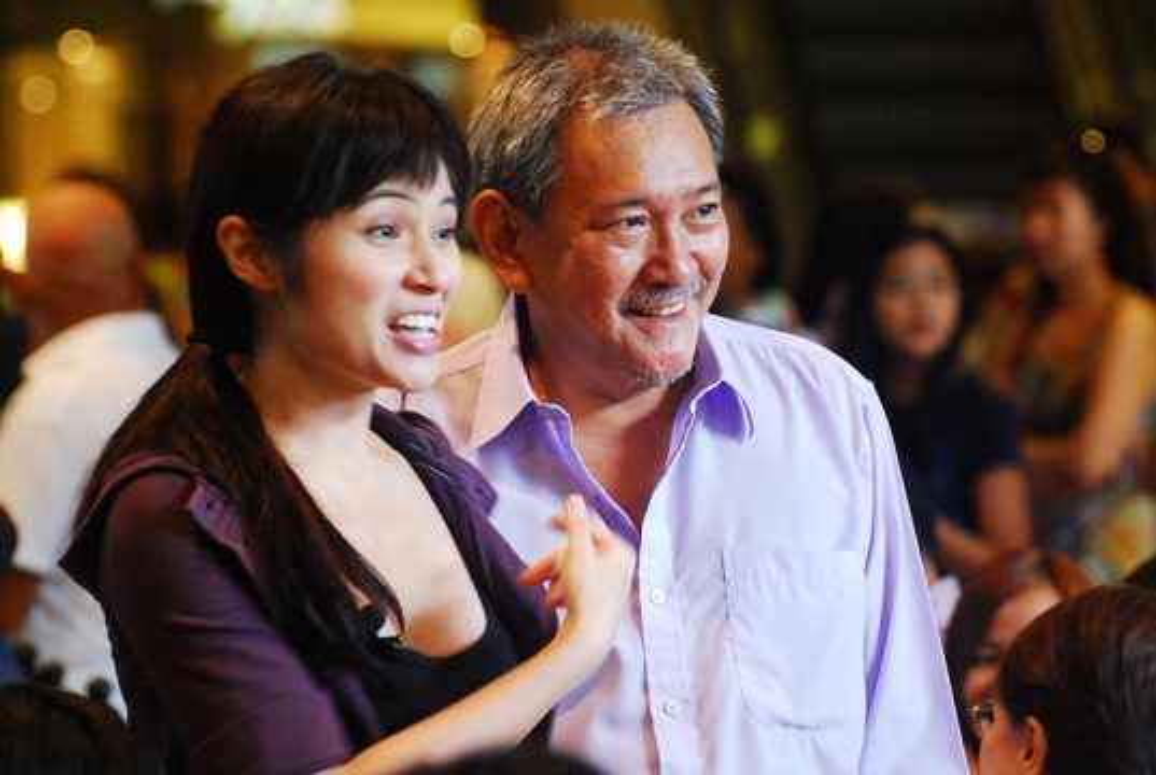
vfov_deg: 5.9
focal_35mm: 232
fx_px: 7478
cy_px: 388
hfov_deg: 8.8
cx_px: 578
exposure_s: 1/30
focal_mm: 155
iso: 1000
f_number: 5
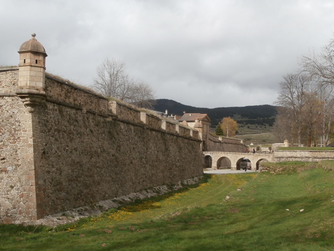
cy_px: 131
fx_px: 453
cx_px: 196
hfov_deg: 40.3
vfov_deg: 30.9
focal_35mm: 47
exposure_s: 1/1000
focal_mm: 6.67
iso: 100
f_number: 3.9
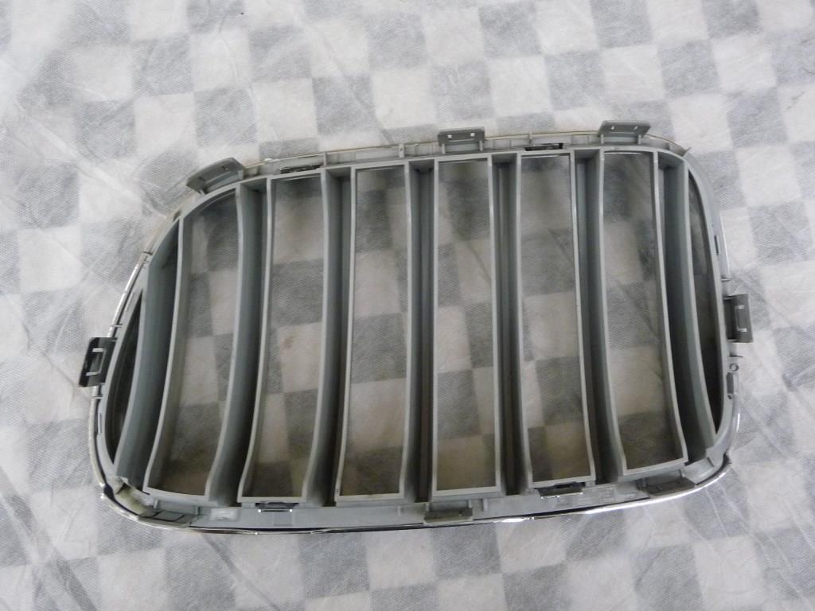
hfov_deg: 55.4
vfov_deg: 42.9
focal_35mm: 33
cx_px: 408
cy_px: 306
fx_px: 777
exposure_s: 1/30
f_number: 3.3
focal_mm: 4.7
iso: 400
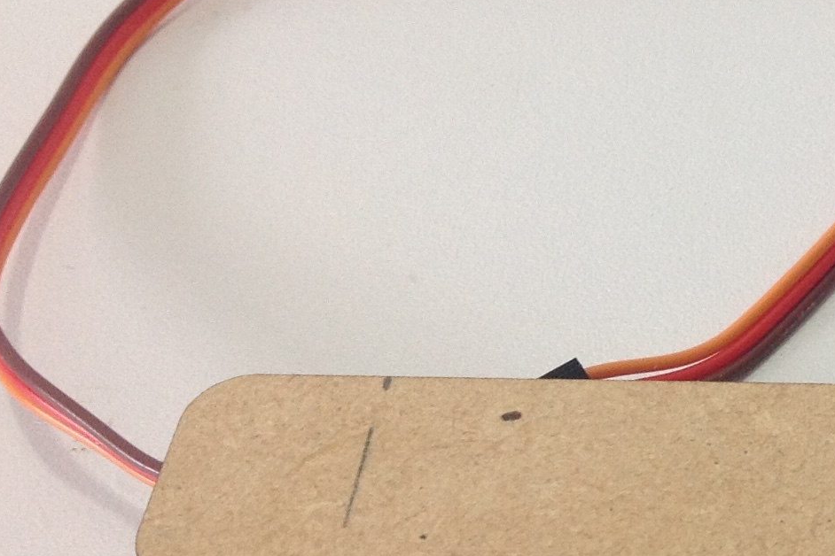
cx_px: 1131
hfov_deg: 18.7
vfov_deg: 13.7
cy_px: 381
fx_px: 2319
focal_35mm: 100
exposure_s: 1/40
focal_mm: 4.28
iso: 64
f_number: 2.4
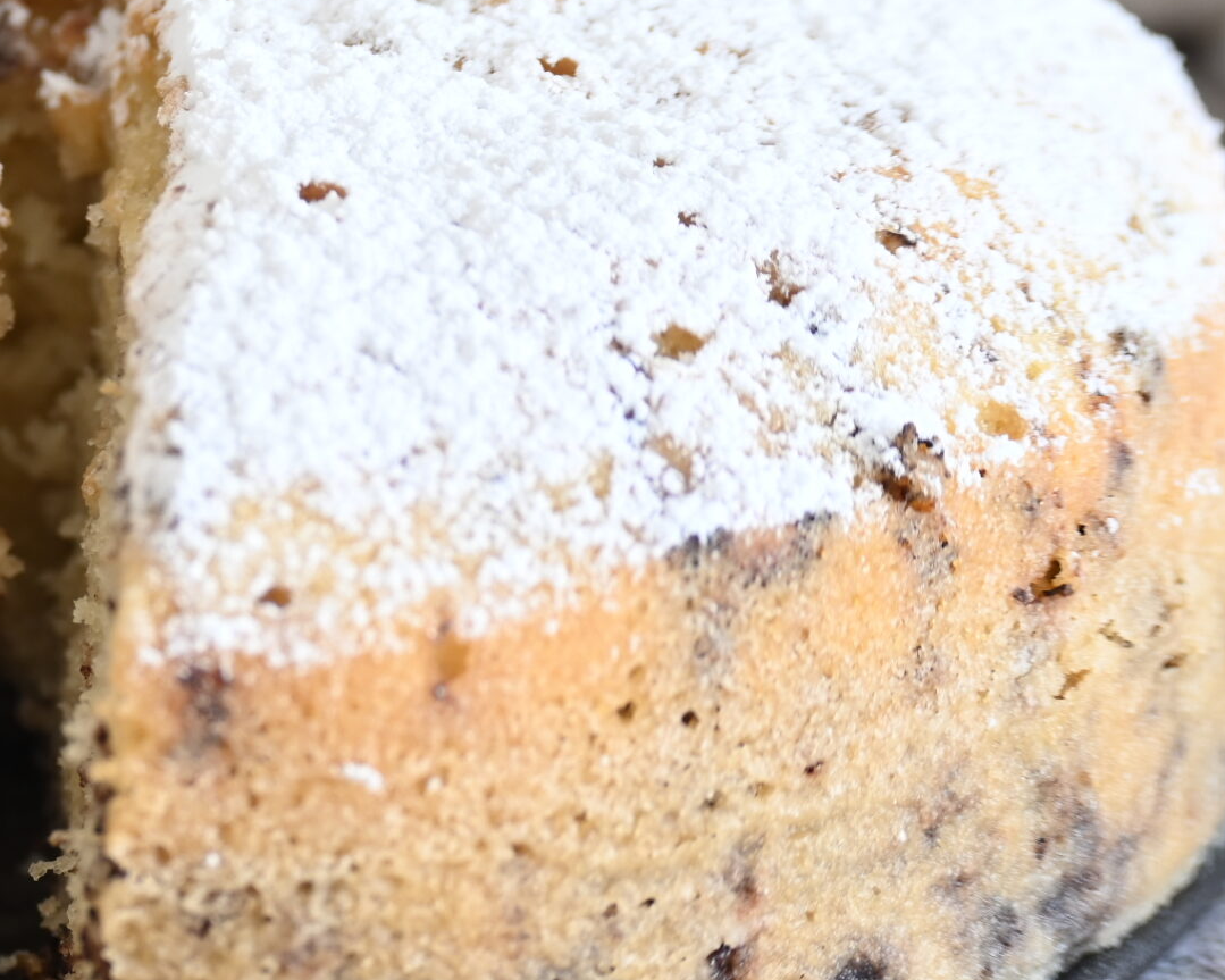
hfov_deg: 8.1
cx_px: -91
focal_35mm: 236
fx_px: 8555
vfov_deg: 6.6
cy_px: 414
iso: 200
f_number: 5.6
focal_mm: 71
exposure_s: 1/10
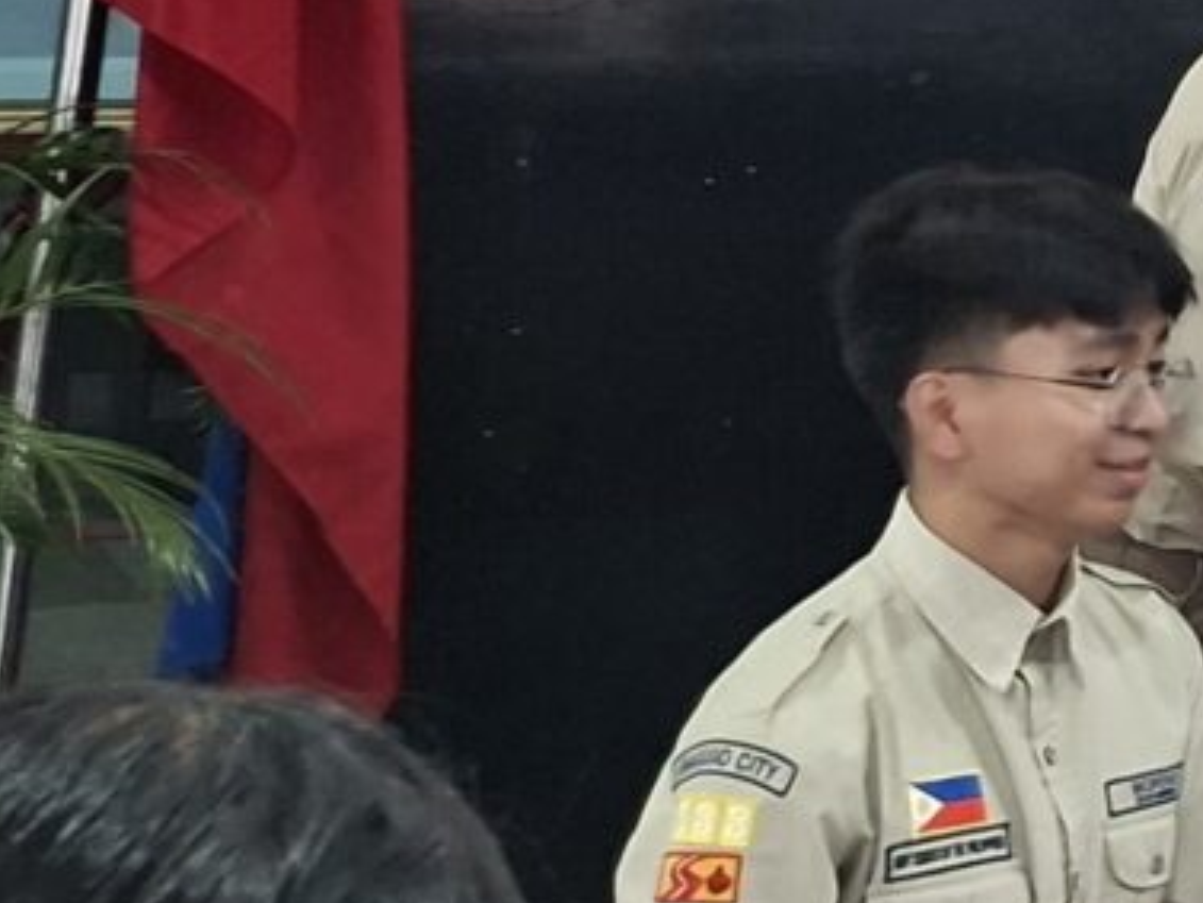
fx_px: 4345
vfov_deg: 11.5
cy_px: -329
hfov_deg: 12.7
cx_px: 2747
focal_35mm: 125
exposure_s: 1/30
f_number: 1.8
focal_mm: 5.54
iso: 320
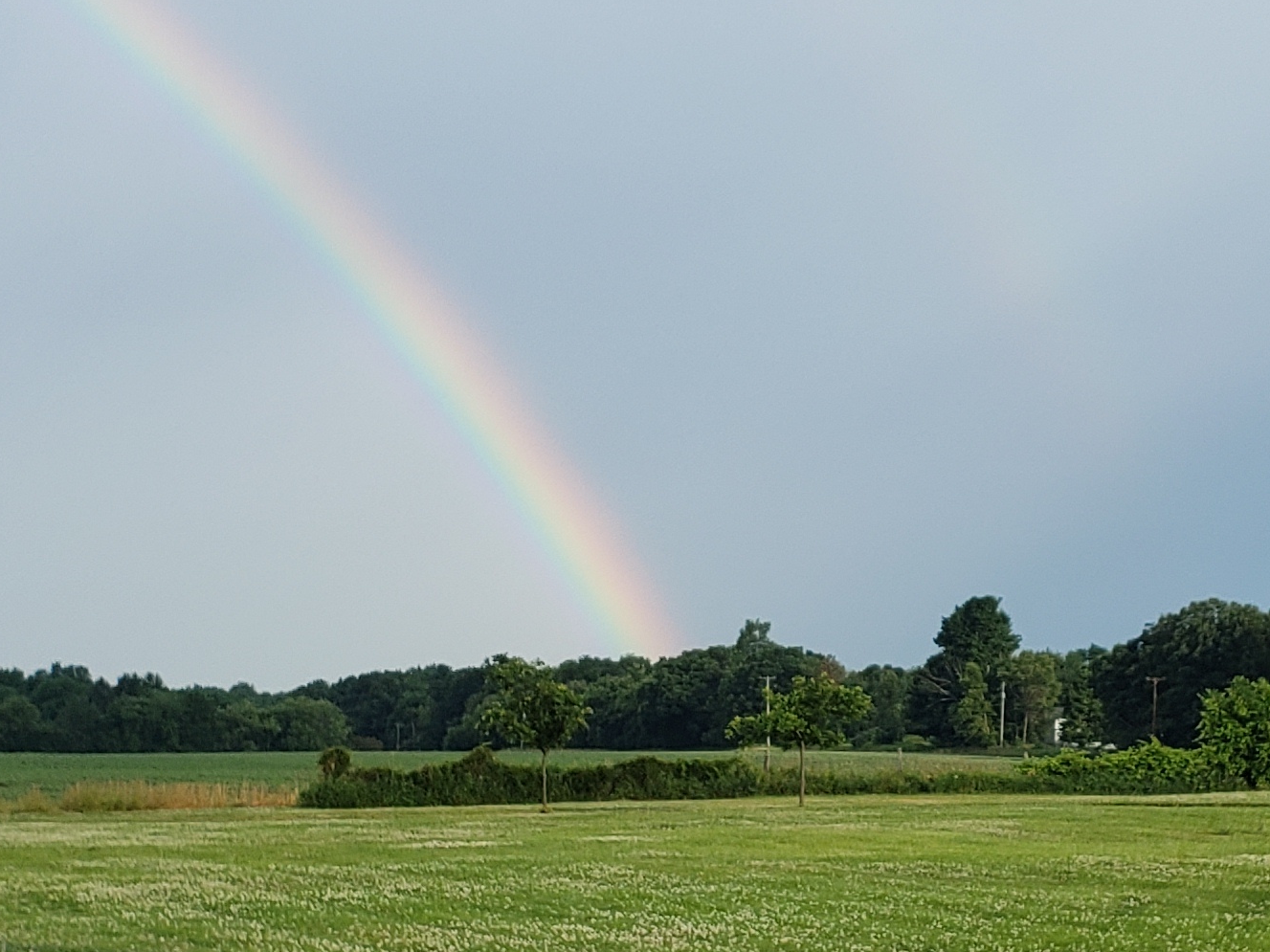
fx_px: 2898
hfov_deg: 24.6
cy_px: 609
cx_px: 817
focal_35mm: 79
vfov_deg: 18.6
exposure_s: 1/942
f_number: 2.4
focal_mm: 4.3
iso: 50
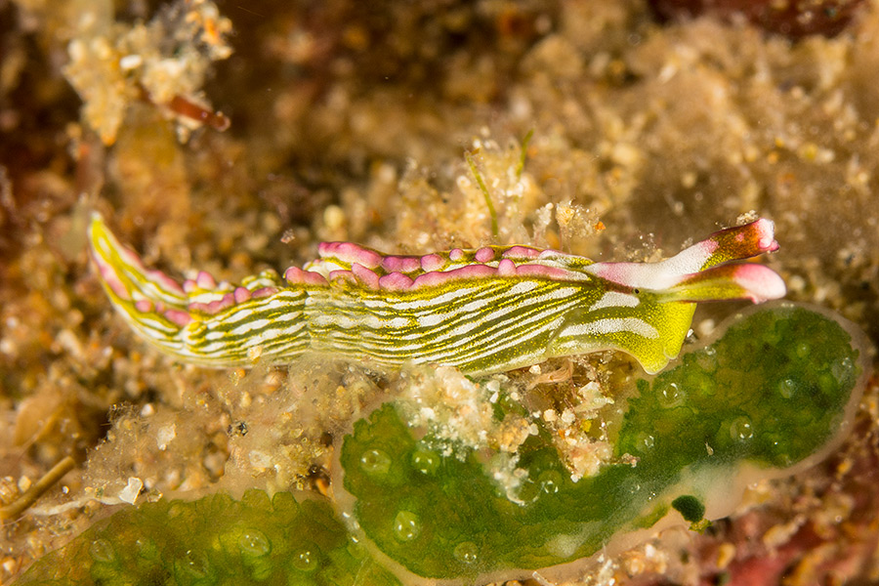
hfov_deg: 22.6
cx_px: 440
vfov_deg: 15.2
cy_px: 293
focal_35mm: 90
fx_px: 2197
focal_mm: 60
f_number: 22
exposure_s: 1/100
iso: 100
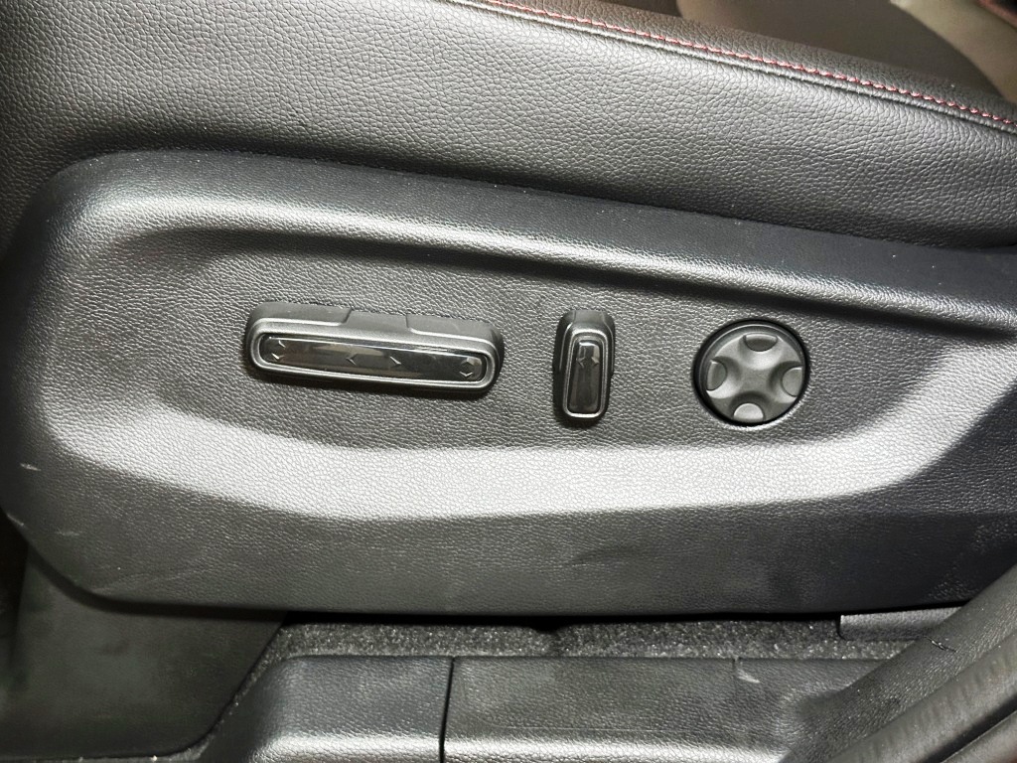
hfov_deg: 39.7
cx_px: 508
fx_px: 1410
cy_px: 382
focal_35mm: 48
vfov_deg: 30.3
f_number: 1.78
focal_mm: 6.86
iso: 640
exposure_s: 1/30
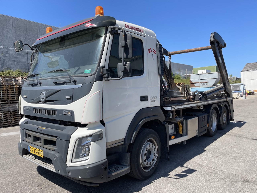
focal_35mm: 26
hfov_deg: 67.3
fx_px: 193
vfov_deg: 53.1
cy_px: 96
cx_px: 128
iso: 32
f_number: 1.6
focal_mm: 5.1
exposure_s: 1/2660
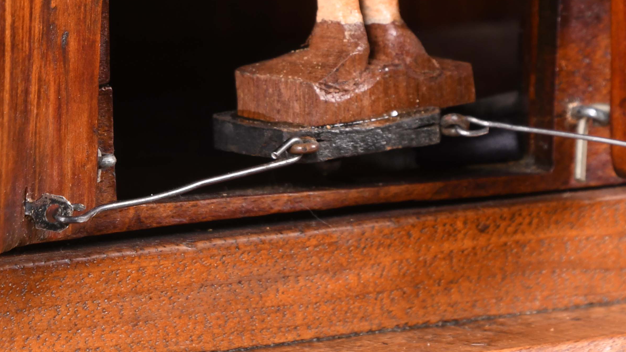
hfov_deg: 4.7
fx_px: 7640
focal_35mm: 460
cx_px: 340
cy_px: -345
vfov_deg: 2.6
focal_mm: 125
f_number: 14
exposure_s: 1/160
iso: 400
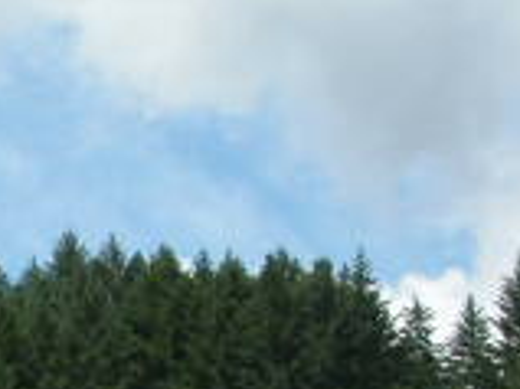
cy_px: 621
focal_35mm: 233
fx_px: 3497
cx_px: -334
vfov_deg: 6.3
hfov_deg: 8.3
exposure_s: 1/399
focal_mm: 14.7
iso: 100
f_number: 6.3
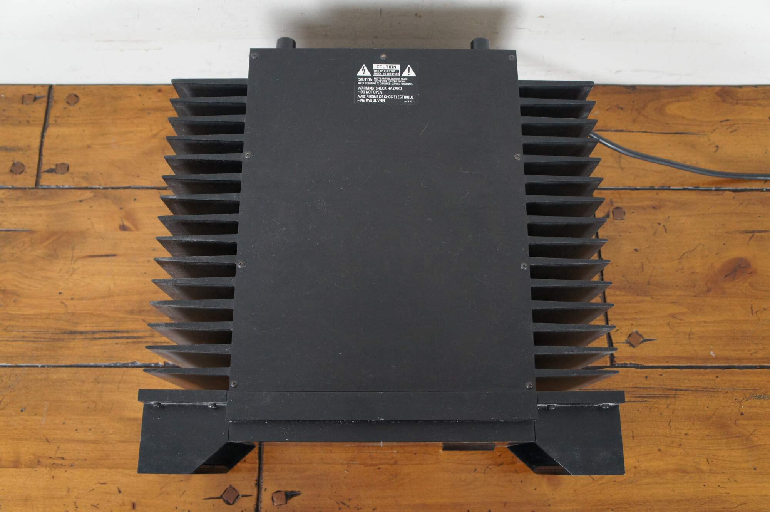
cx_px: 385
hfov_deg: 57.3
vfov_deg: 39.9
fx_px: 705
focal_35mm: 33
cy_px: 256
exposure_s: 1/60
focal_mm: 22
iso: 1600
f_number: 4
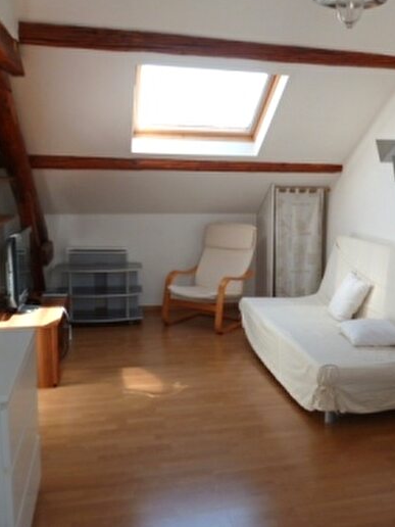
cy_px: 261
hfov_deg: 36.9
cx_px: 290
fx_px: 578
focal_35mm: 38
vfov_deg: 49.0
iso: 100
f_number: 3.1
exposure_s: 1/60
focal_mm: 5
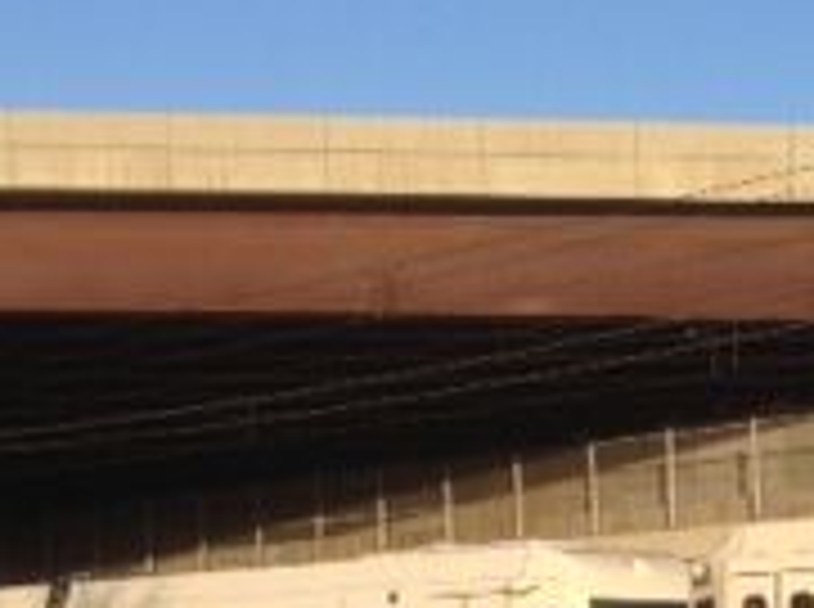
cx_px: 994
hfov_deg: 16.2
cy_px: 932
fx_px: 2746
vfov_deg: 12.0
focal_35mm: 117
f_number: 2.4
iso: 50
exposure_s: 1/985
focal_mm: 4.13
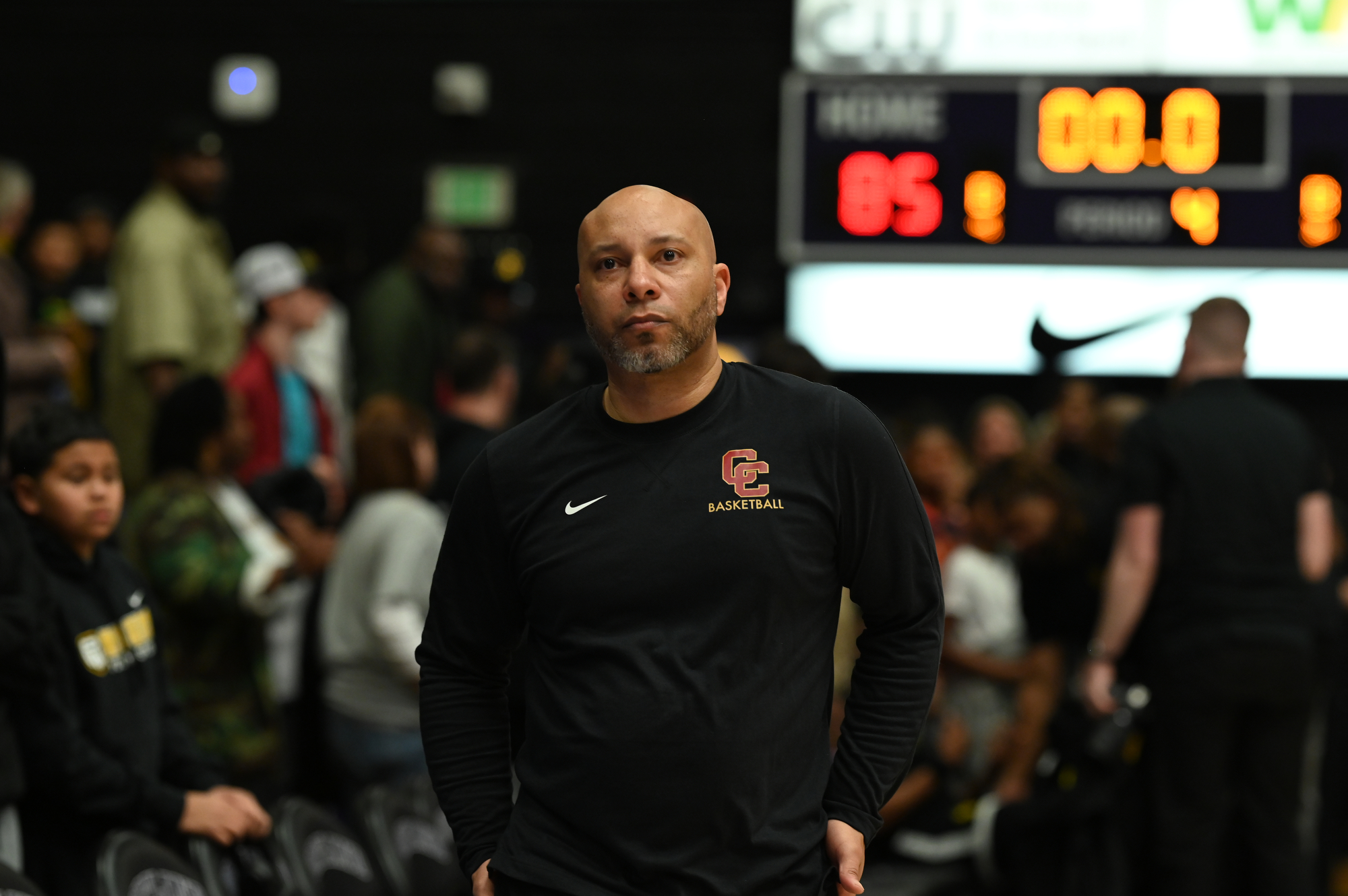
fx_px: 5051
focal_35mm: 135
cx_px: 674
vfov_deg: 10.1
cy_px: 448
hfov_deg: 15.2
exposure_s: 1/640
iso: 2500
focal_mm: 135
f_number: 2.8
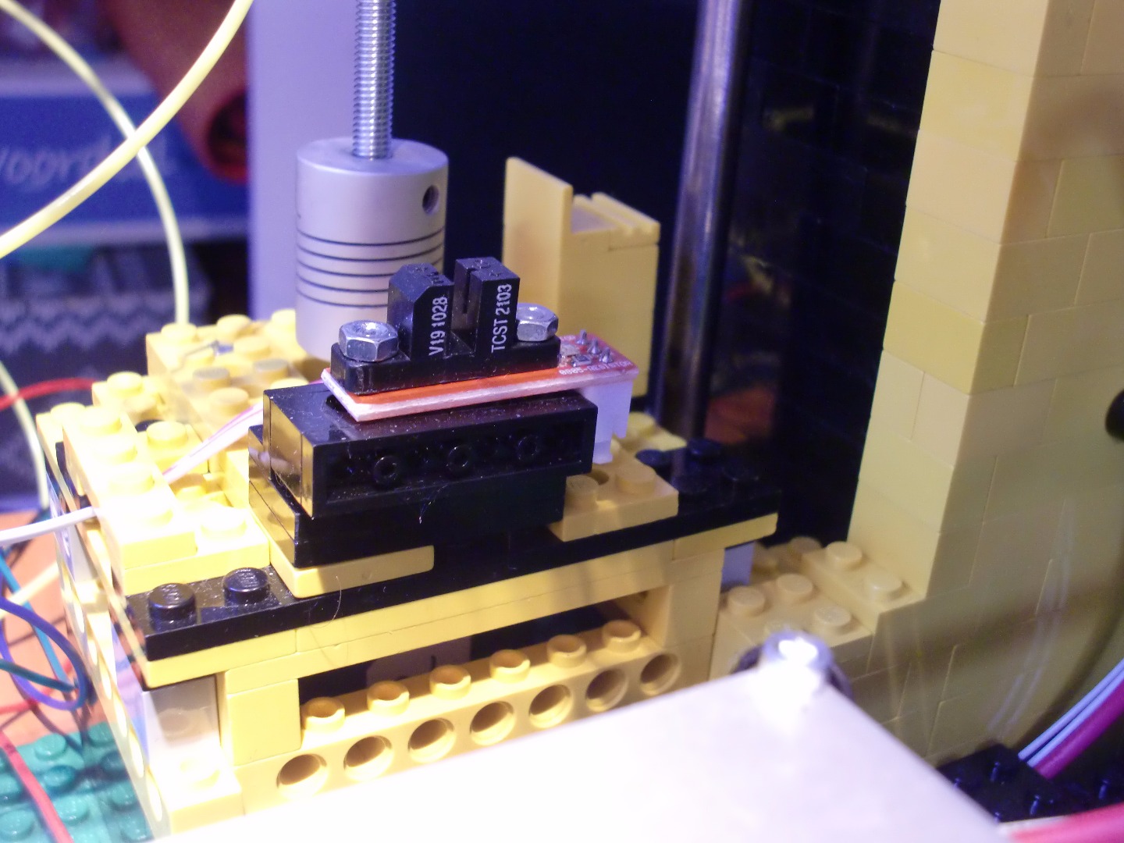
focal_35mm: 43
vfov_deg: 33.6
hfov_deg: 43.9
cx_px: 562
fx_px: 1396
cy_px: 422
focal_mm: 7.6
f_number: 3.1
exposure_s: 1/25
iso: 400
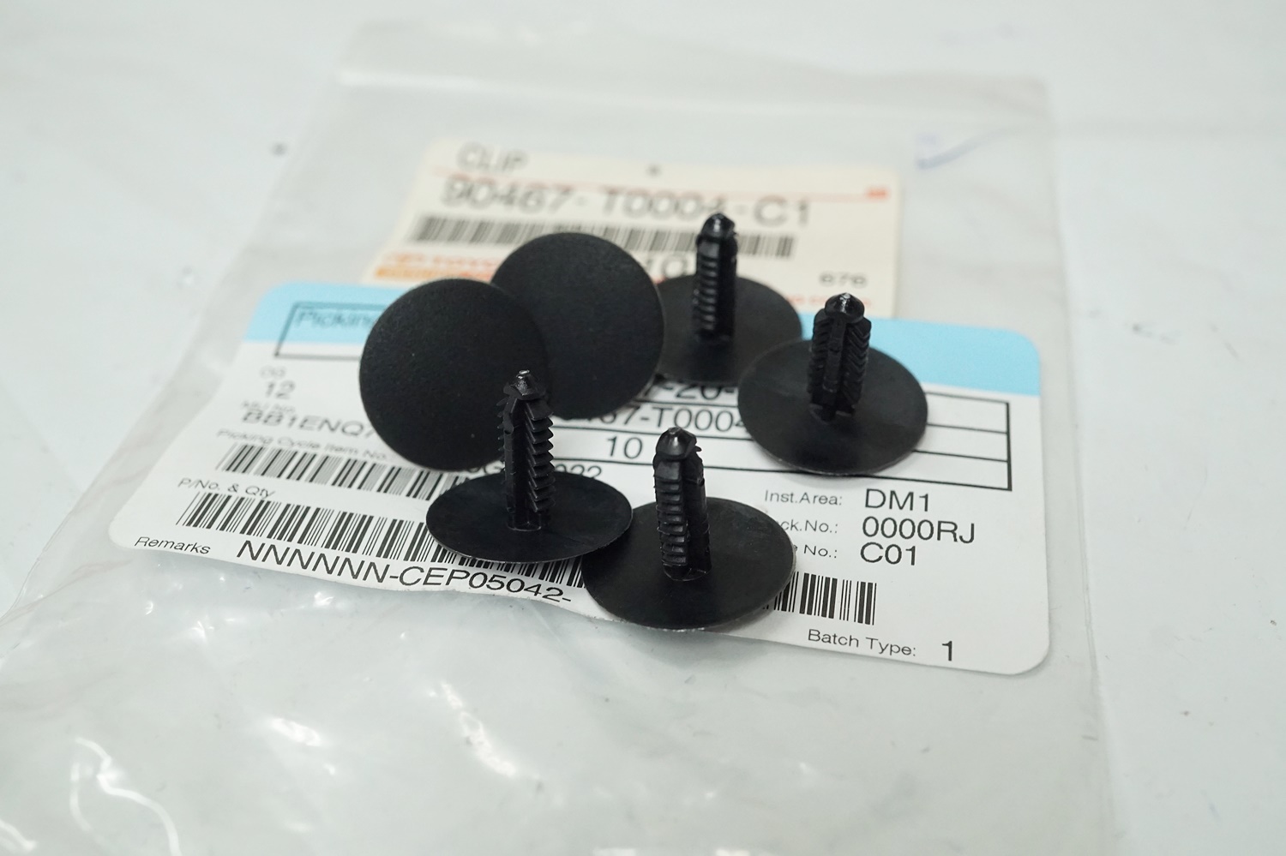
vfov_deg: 29.8
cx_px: 643
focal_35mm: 45
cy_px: 428
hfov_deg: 43.6
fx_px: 1607
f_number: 11
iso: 1600
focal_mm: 30
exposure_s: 1/60
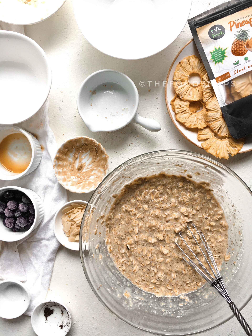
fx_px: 281
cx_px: 126
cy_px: 168
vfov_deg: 61.7
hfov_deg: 48.2
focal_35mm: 29
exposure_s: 1/100
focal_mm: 4.15
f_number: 2.2
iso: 32
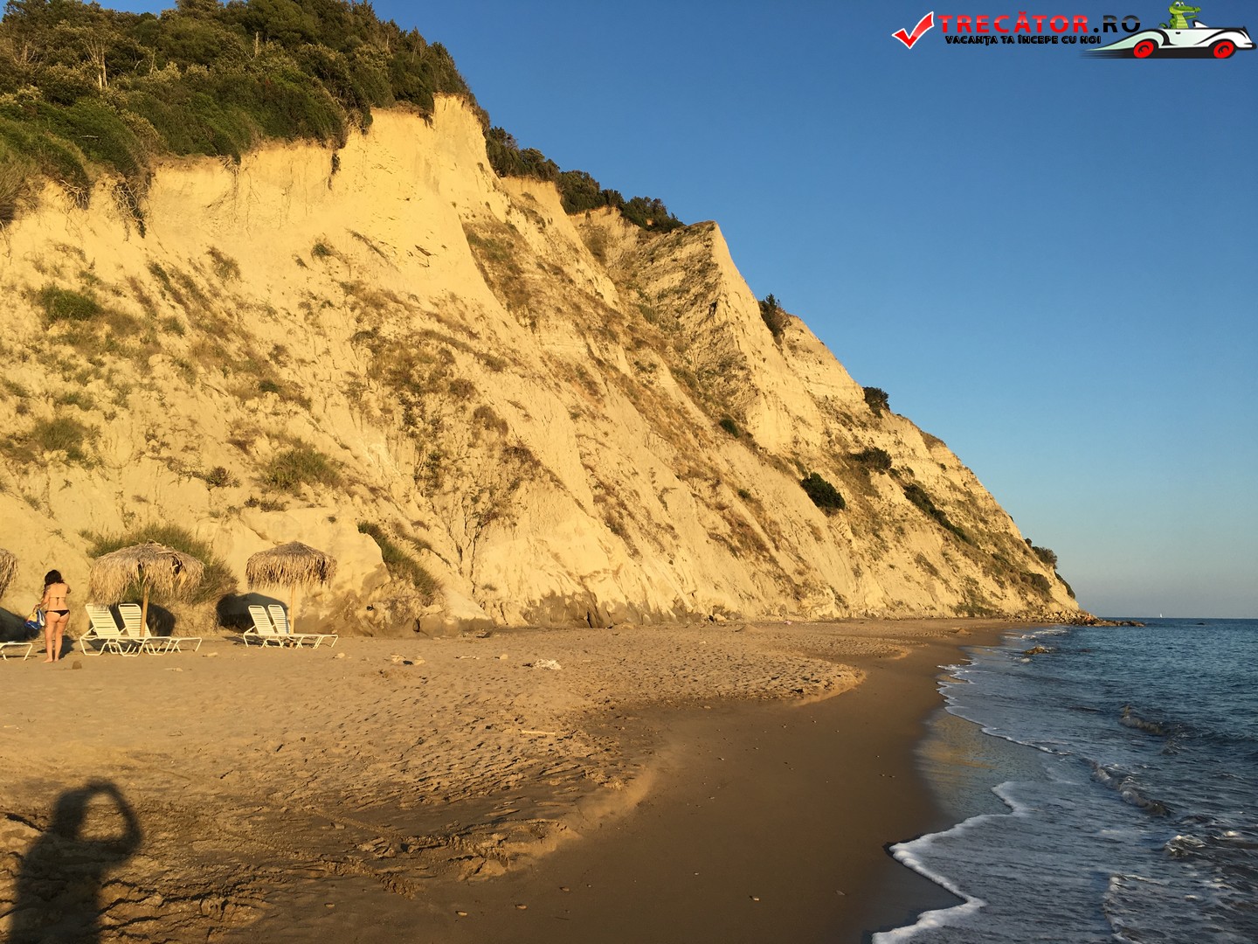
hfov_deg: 61.7
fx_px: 1054
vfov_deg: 48.2
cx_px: 629
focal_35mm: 29
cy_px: 472
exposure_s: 1/999
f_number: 2.2
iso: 25
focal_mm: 4.15
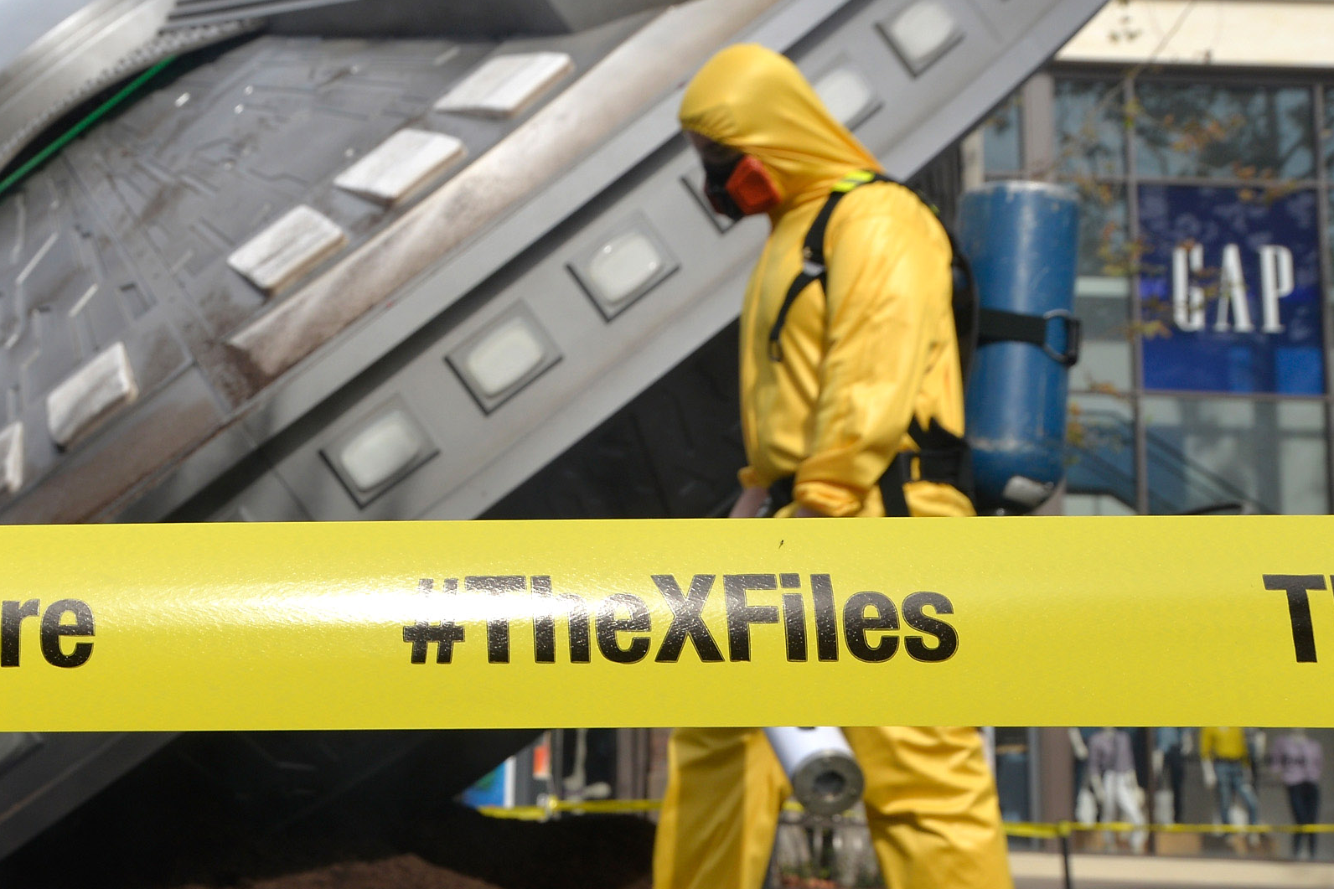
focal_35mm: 66
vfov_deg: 20.6
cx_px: 188
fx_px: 2445
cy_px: 420
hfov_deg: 29.5
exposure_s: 1/500
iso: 320
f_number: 10
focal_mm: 35
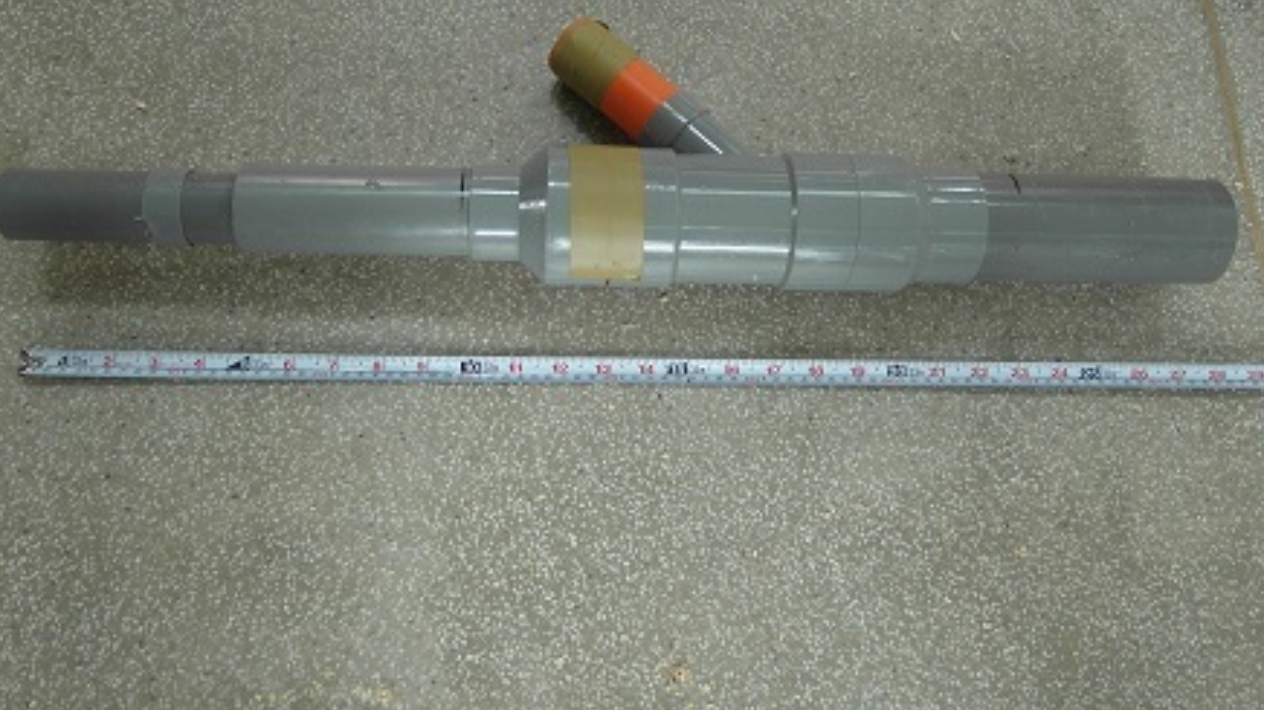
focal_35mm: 30
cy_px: 248
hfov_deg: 64.3
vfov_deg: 38.6
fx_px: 1005
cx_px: 638
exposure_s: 1/20
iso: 80
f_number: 1.8
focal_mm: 5.2
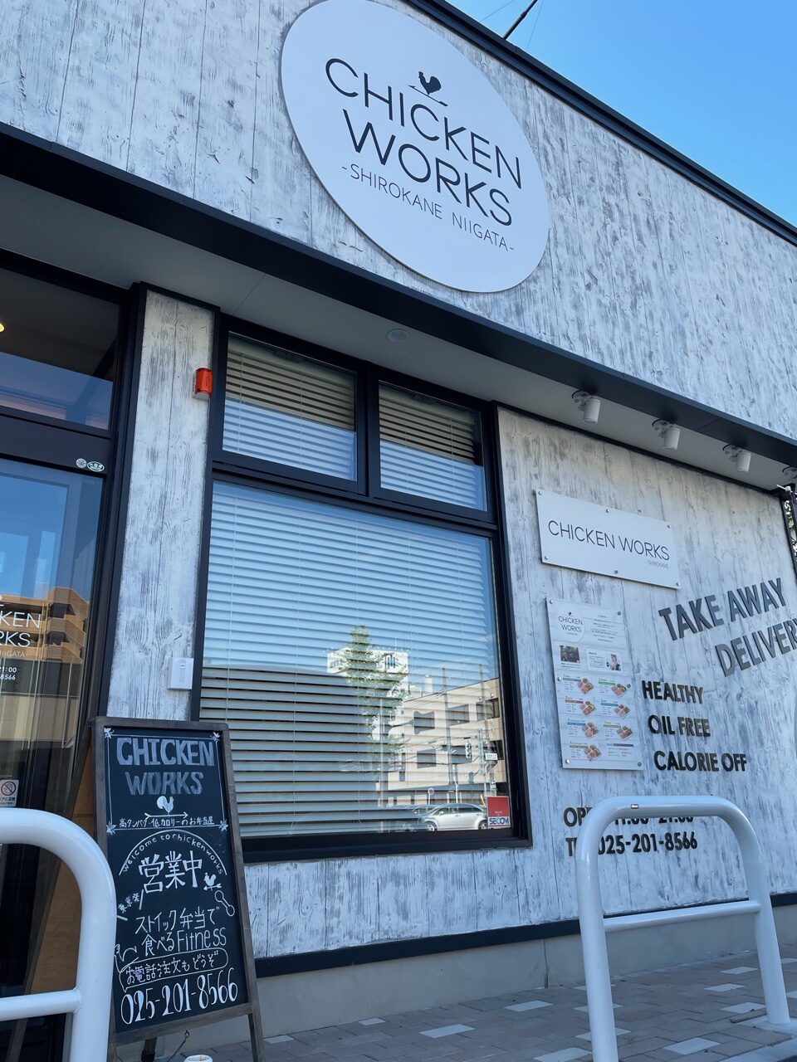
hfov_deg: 53.1
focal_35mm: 26
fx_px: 798
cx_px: 398
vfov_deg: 67.3
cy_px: 531
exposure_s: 1/888
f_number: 1.6
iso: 32
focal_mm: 4.2
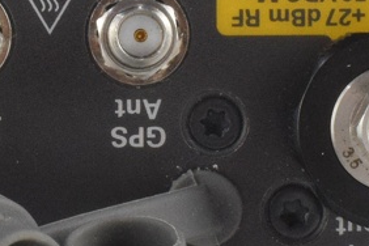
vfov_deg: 5.1
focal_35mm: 272
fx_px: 2788
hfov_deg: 7.6
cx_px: 41
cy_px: 133
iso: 1600
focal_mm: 32
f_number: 22
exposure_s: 1/30
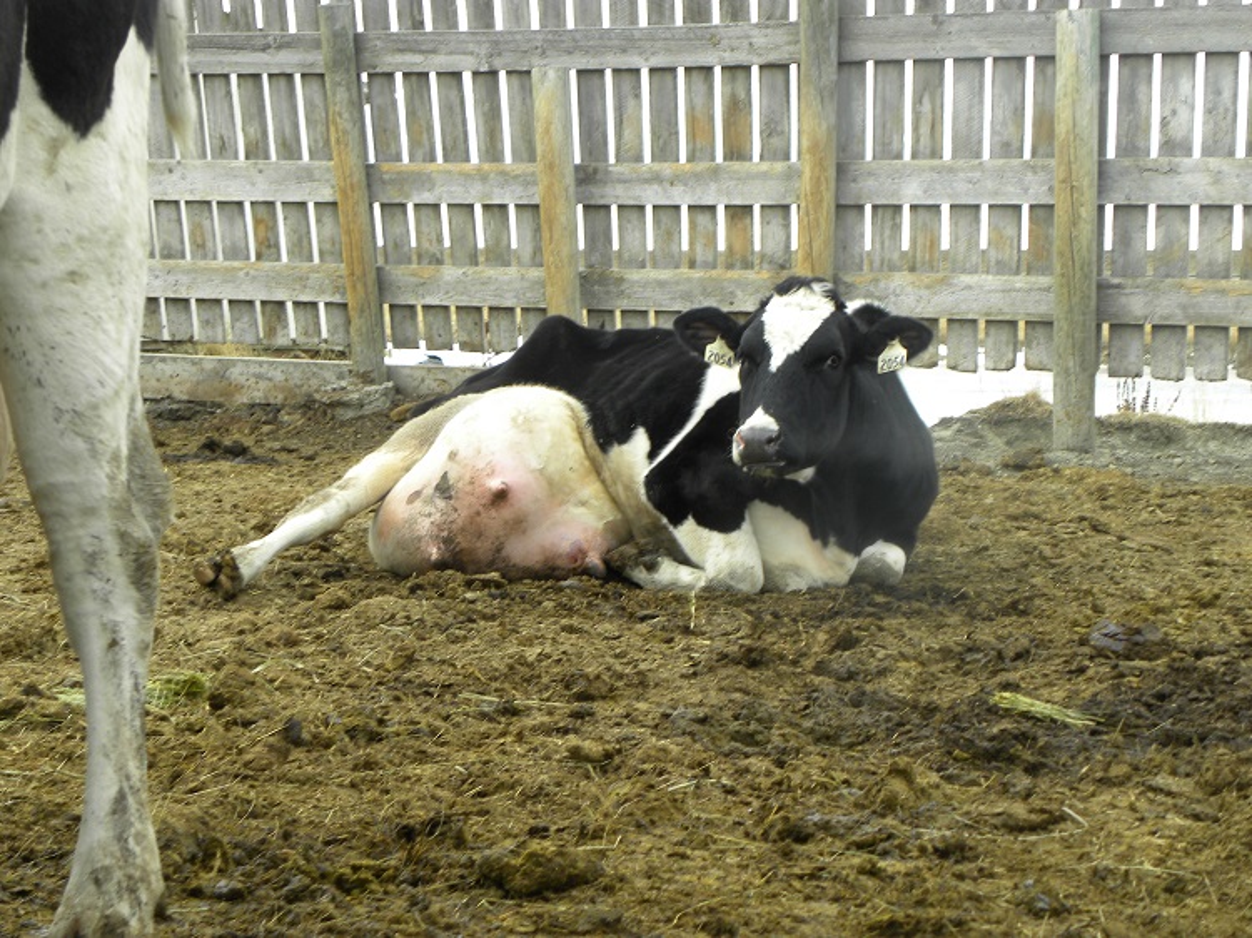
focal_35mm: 75
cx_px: 626
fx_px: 2712
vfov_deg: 19.6
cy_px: 469
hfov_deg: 26.0
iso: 64
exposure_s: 1/90.7
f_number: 4
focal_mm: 13.4
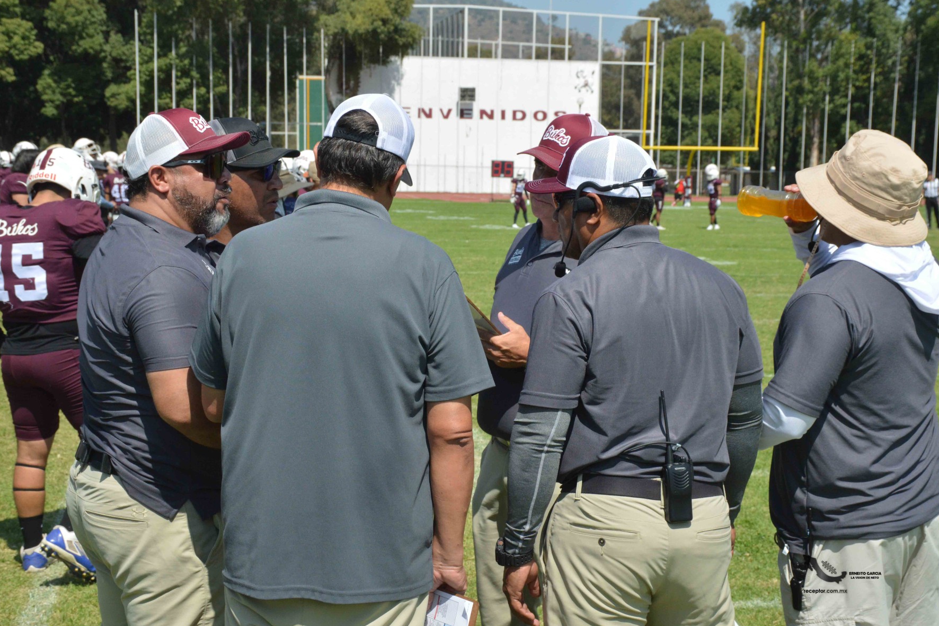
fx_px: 1787
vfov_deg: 19.9
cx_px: 473
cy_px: 312
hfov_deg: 29.4
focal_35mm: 69
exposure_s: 1/1600
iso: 800
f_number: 10
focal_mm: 45
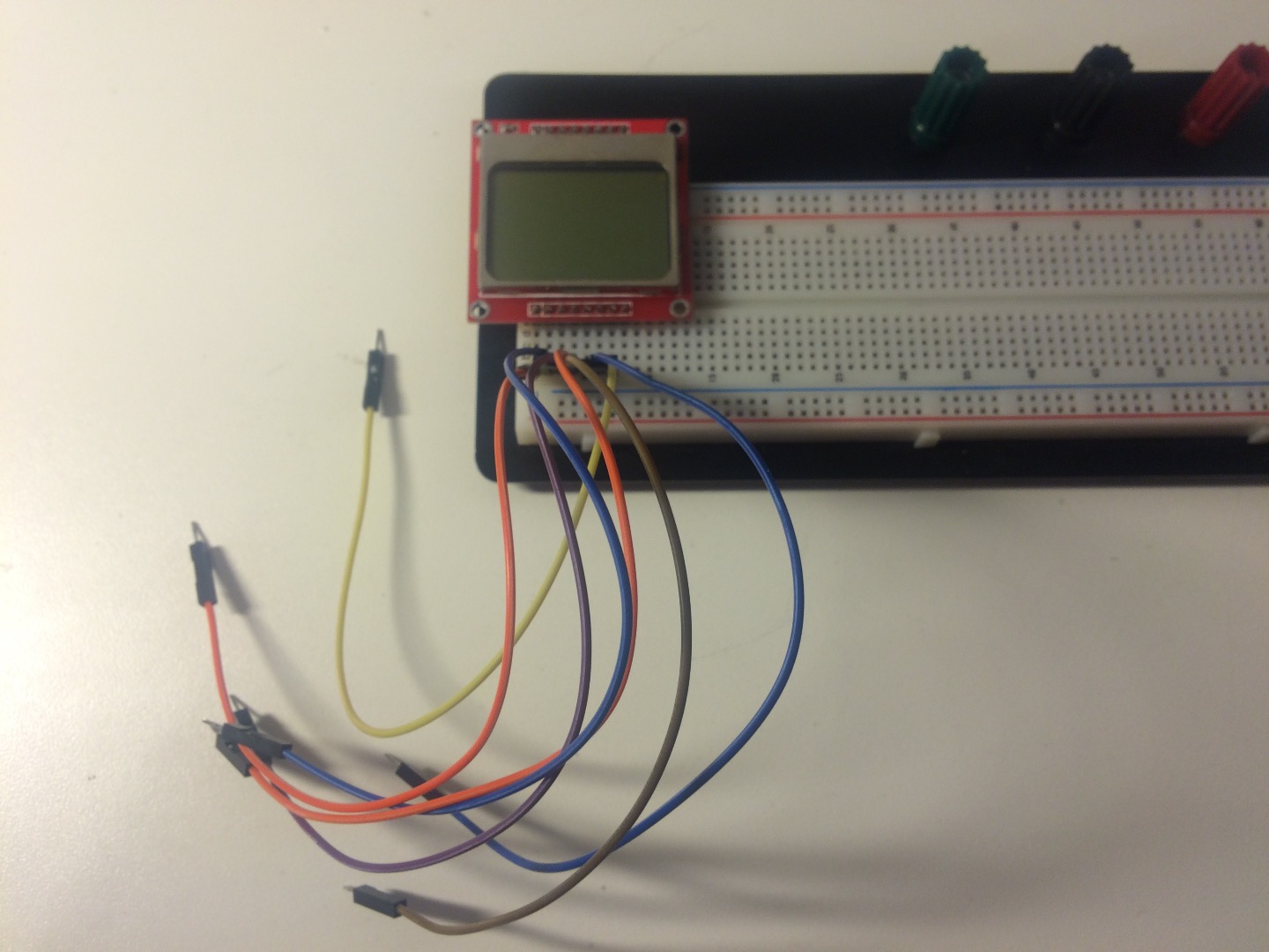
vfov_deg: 48.2
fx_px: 1063
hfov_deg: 61.7
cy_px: 476
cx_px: 634
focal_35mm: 29
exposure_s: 1/50
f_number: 2.2
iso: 40
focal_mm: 4.15
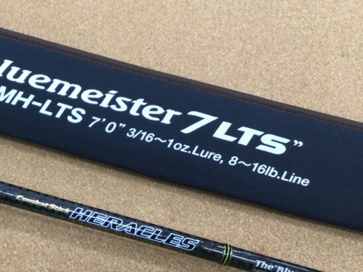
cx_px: 53
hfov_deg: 32.0
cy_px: 170
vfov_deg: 25.1
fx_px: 608
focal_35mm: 58
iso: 64
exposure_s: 1/30
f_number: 2.4
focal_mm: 3.3
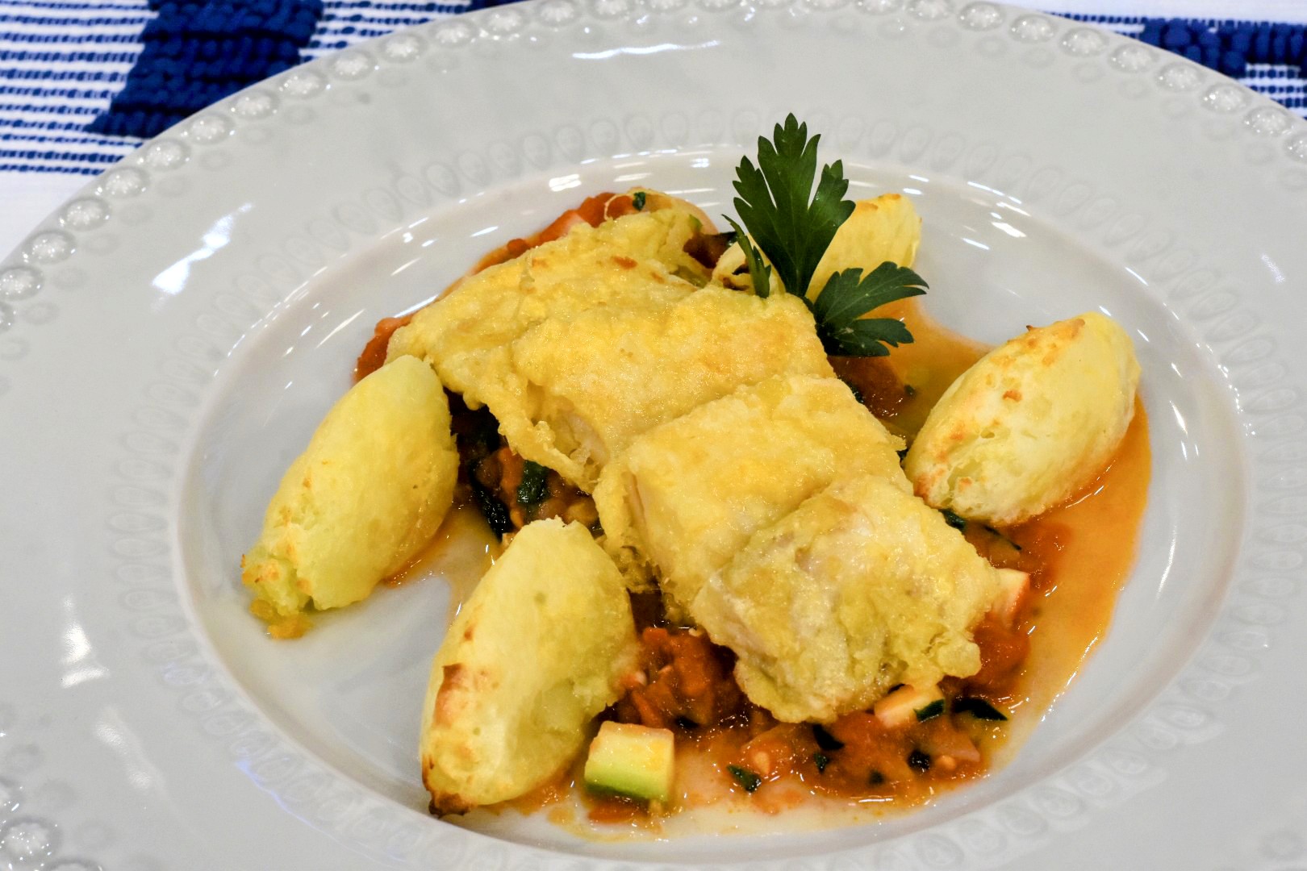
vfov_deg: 18.2
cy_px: 436
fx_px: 2723
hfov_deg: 27.0
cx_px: 654
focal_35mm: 75
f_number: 11
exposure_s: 1/500
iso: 1000
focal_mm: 50
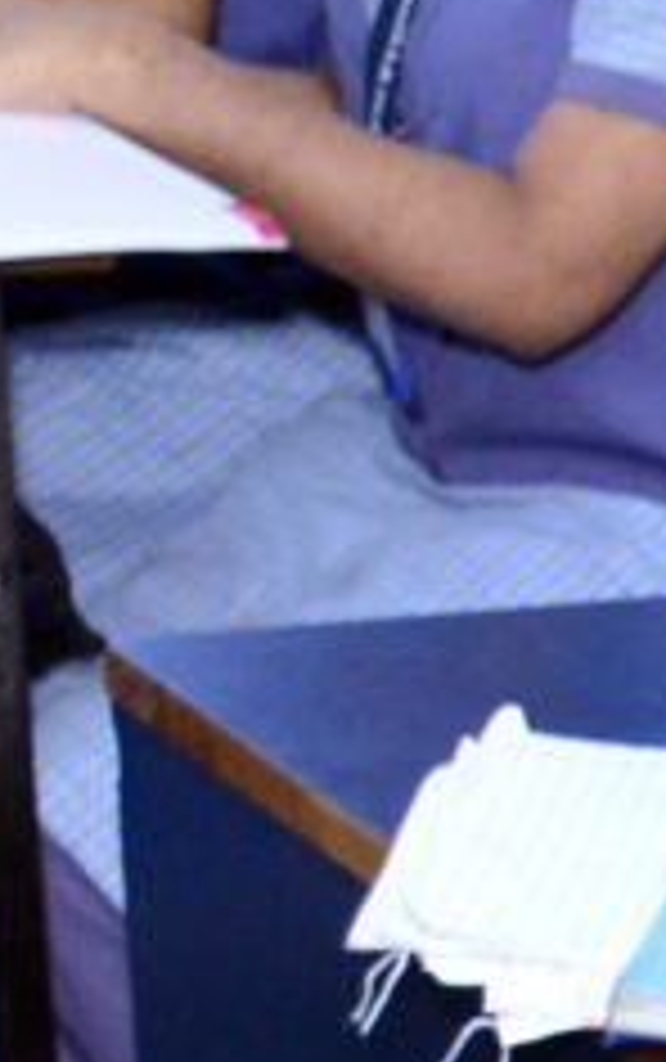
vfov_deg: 8.8
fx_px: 6895
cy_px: 284
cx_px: 3254
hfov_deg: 4.7
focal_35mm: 238
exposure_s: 1/125
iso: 1000
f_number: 3.5
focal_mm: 18
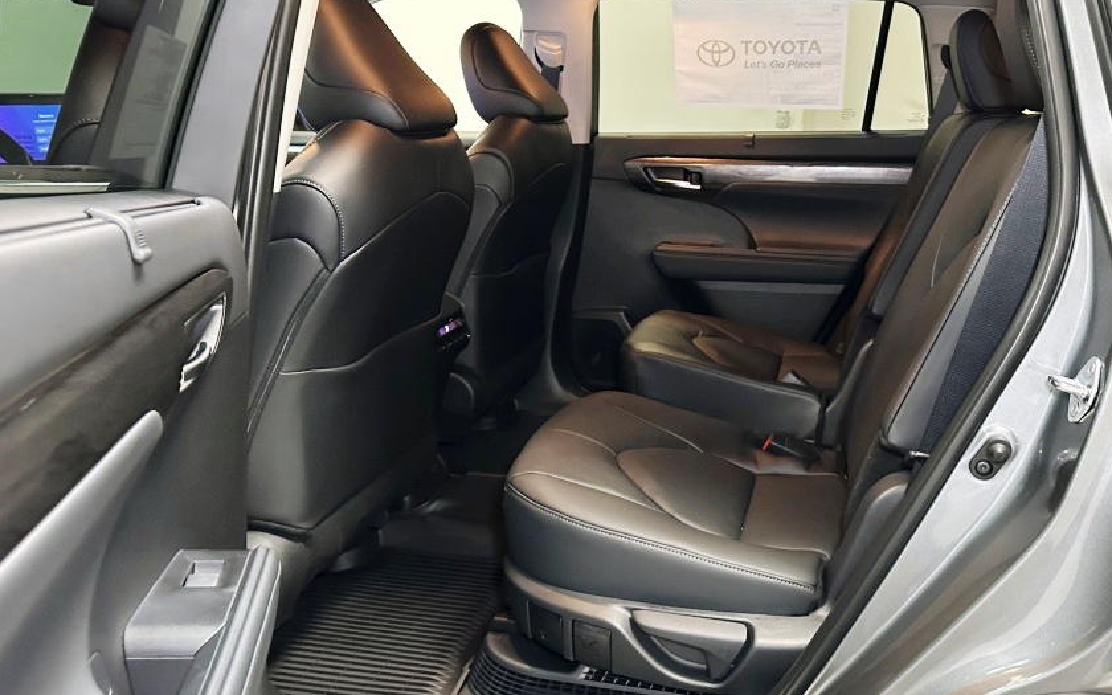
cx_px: 655
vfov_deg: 40.6
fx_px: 939
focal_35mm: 31
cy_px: 331
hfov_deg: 60.8
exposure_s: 1/30
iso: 800
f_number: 1.78
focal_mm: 6.86
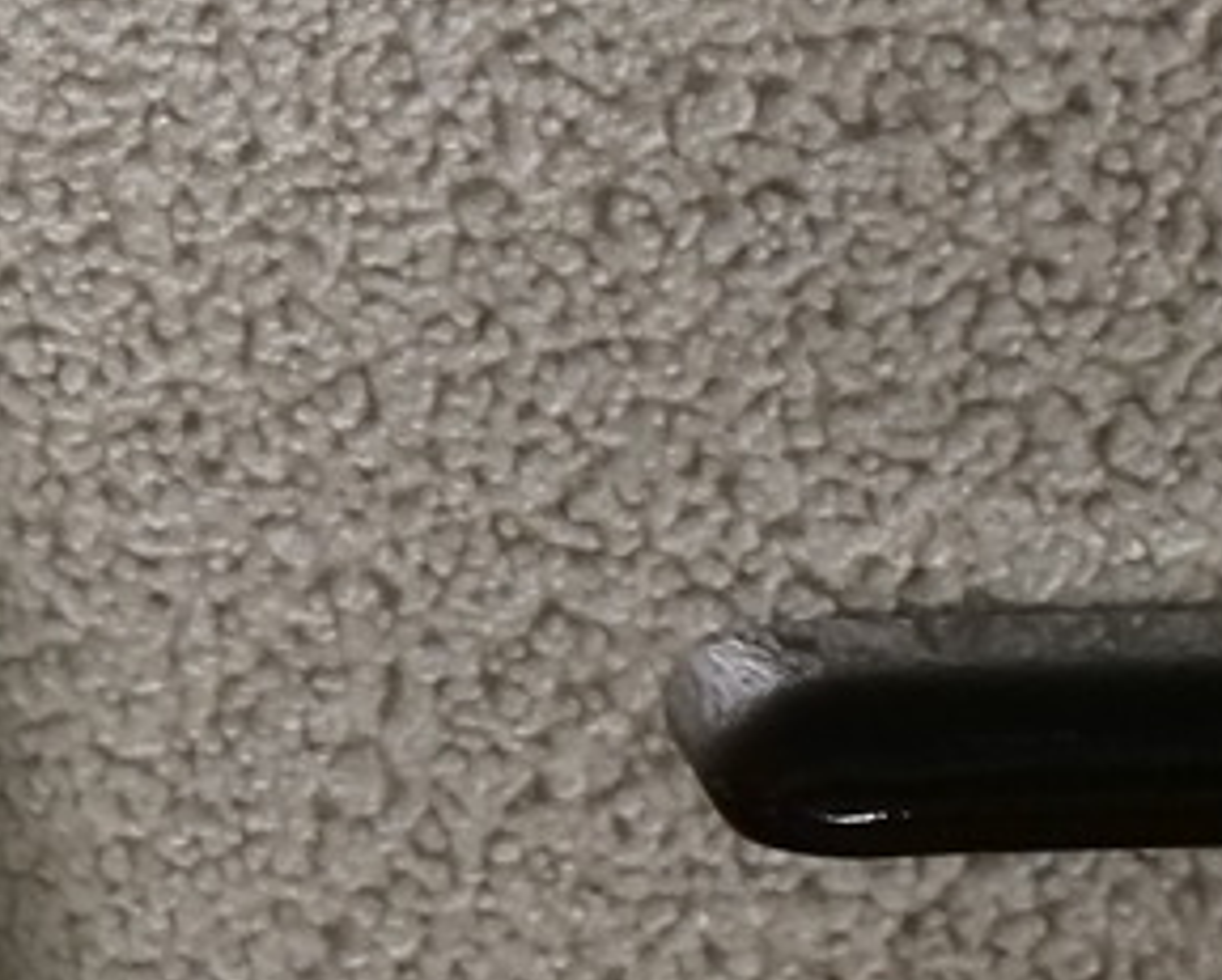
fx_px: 7530
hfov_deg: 9.2
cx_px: 1286
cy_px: -288
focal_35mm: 208
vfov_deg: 7.4
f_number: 5
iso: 2000
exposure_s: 1/60
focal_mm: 24
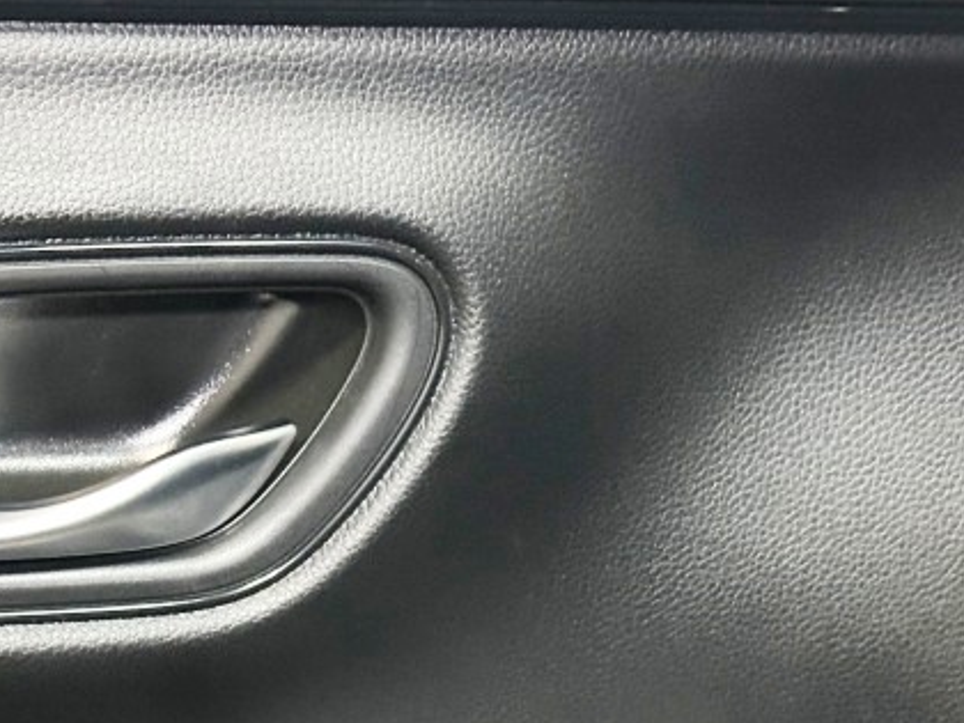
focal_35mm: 117
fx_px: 3258
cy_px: 840
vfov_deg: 12.4
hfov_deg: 16.7
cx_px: 213
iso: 640
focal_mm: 6.86
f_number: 1.78
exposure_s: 1/30
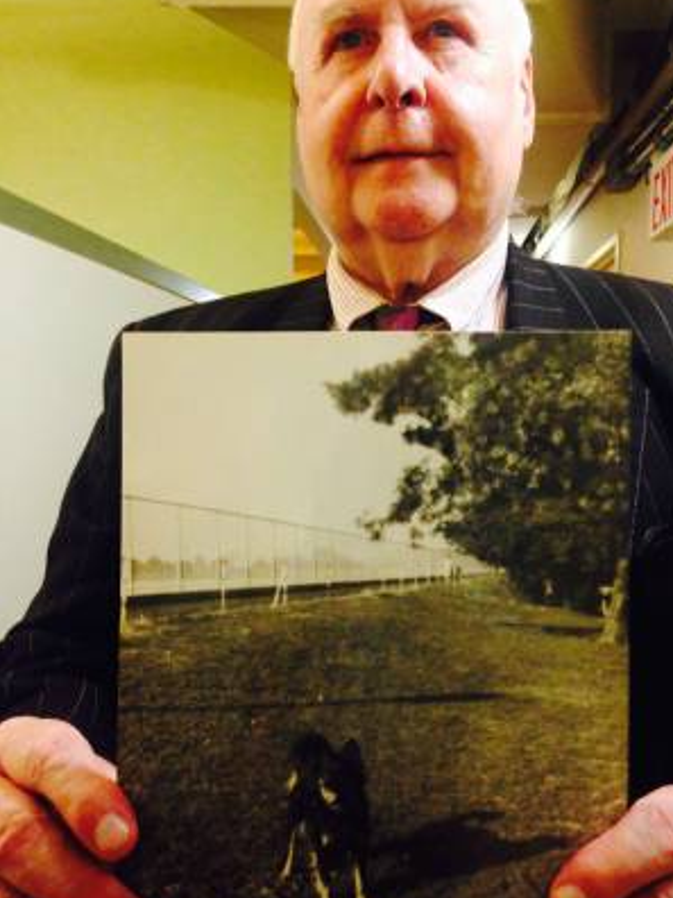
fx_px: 933
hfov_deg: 39.6
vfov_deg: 51.3
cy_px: 433
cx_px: 365
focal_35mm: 36
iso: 200
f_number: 2.4
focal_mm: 4.12
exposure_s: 1/20
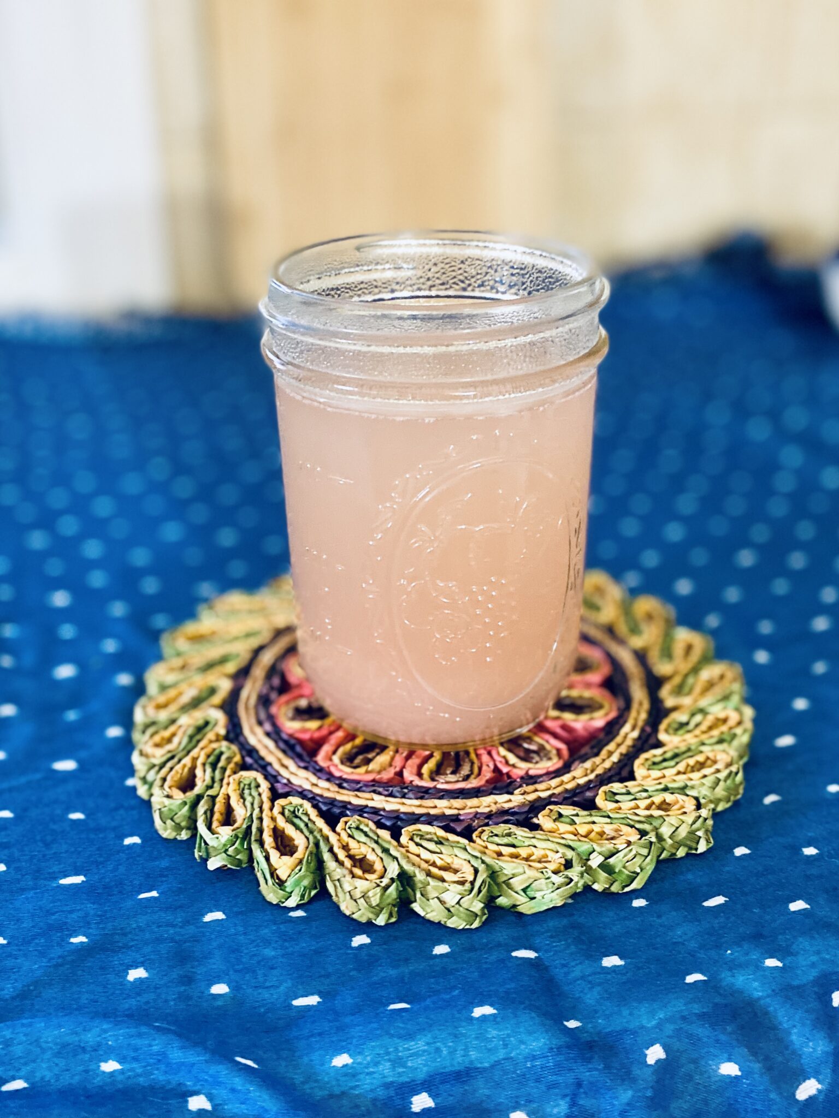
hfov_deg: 53.1
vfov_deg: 67.3
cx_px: 420
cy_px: 559
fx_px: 840
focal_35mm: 26
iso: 500
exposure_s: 1/40
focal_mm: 4.25
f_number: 1.8
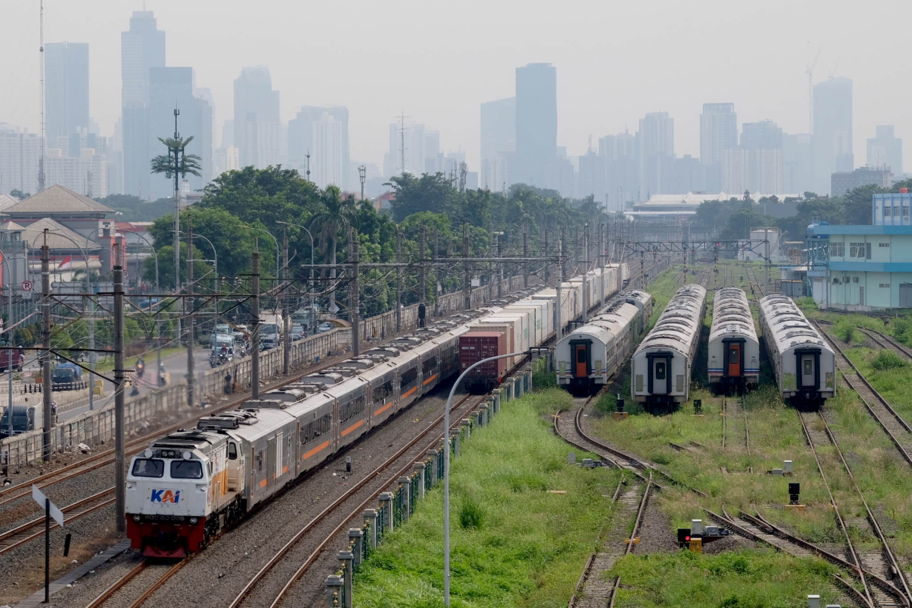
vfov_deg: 10.1
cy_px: 304
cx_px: 456
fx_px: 3446
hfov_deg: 15.1
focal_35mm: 136
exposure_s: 1/400
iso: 200
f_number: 8
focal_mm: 90.4
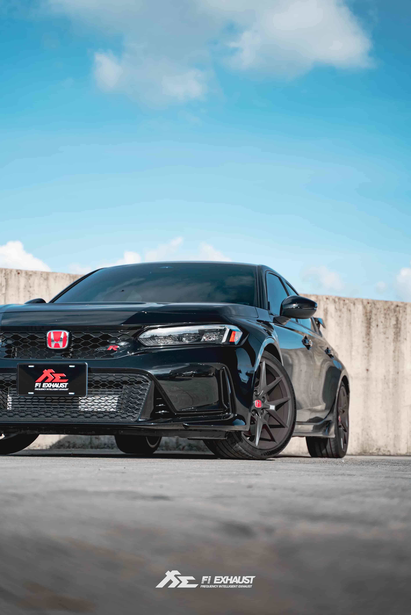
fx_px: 1112
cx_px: 206
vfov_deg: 30.9
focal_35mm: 65
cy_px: 308
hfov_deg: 20.9
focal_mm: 65
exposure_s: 1/400
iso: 80
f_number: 2.8
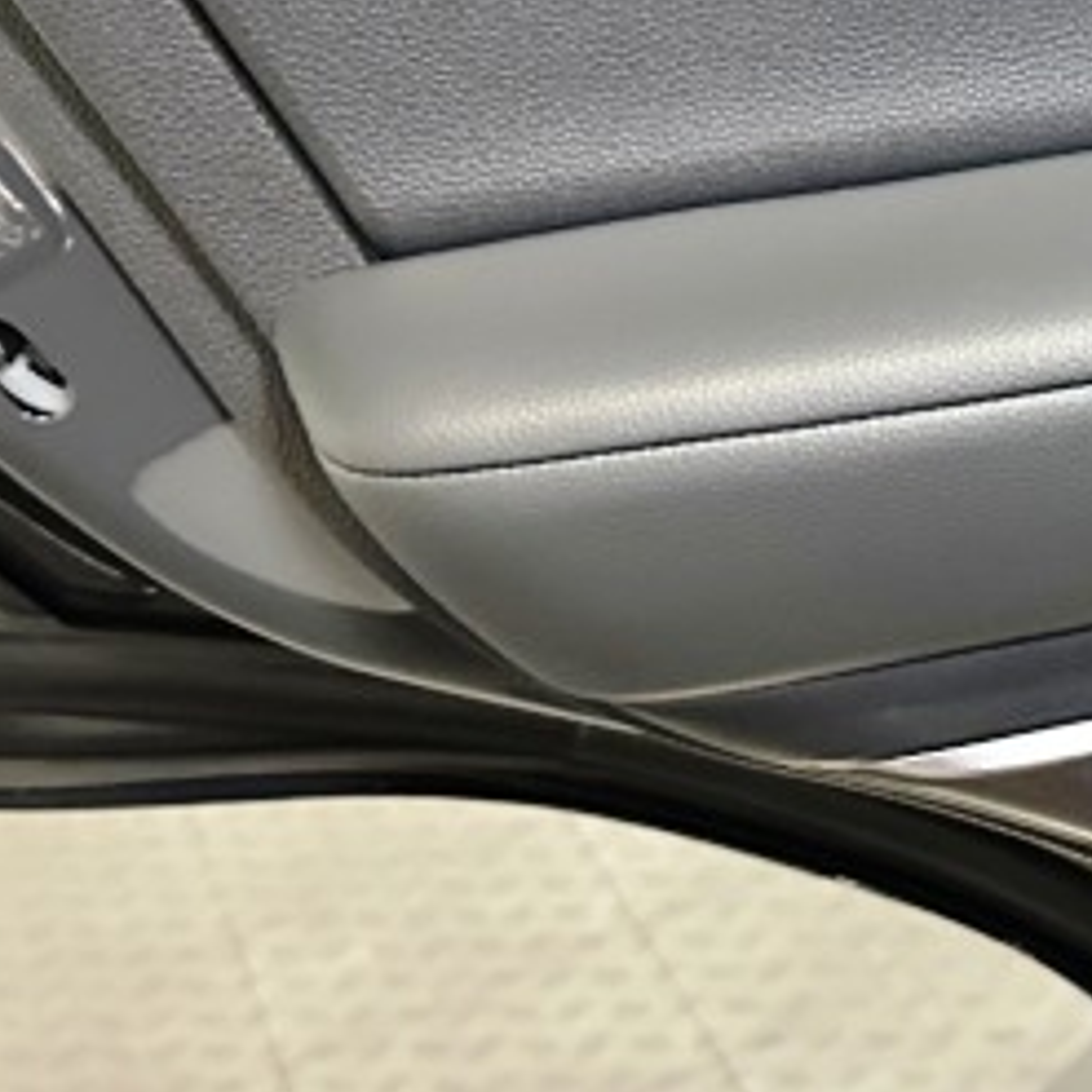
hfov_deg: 17.1
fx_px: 3141
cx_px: 1813
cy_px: 349
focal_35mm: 88
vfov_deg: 19.7
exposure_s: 1/40
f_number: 1.78
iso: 800
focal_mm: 6.86
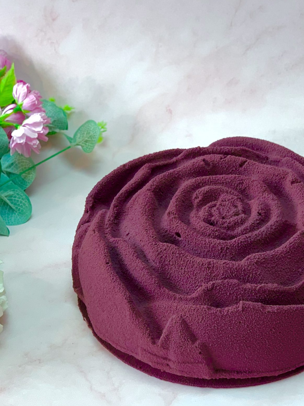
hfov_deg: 17.1
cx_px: 222
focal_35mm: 86
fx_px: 1007
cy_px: 203
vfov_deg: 22.8
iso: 100
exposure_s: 1/50
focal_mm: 6
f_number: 2.4
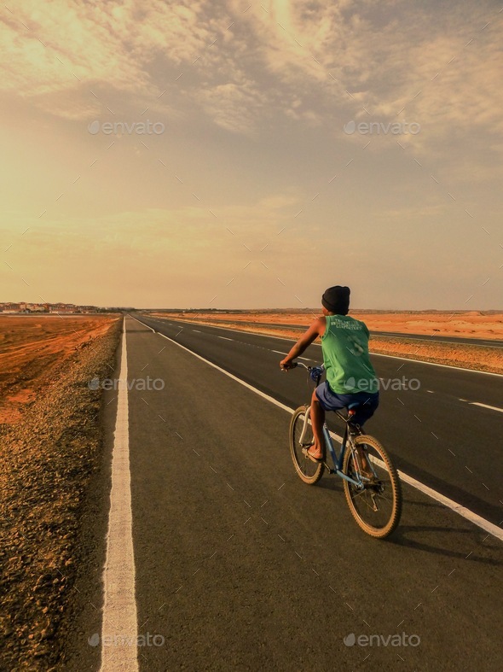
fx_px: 465
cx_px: 252
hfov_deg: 56.8
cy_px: 336
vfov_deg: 71.6
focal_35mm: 24
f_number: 4
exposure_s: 1/1000
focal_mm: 4.3
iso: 160
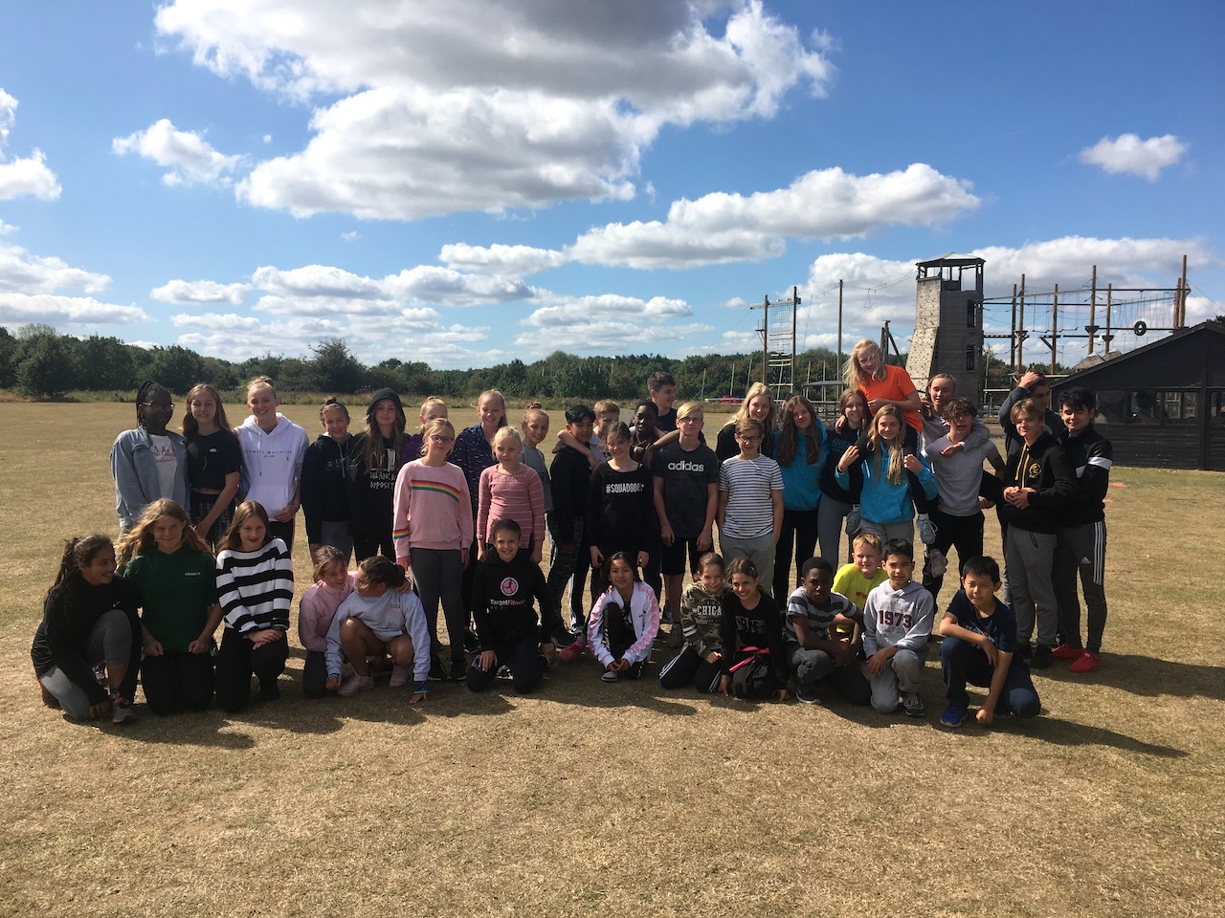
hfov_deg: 61.7
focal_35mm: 29
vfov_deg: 48.2
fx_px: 1026
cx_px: 612
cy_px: 459
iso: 25
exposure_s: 1/2198
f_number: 2.2
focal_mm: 4.15
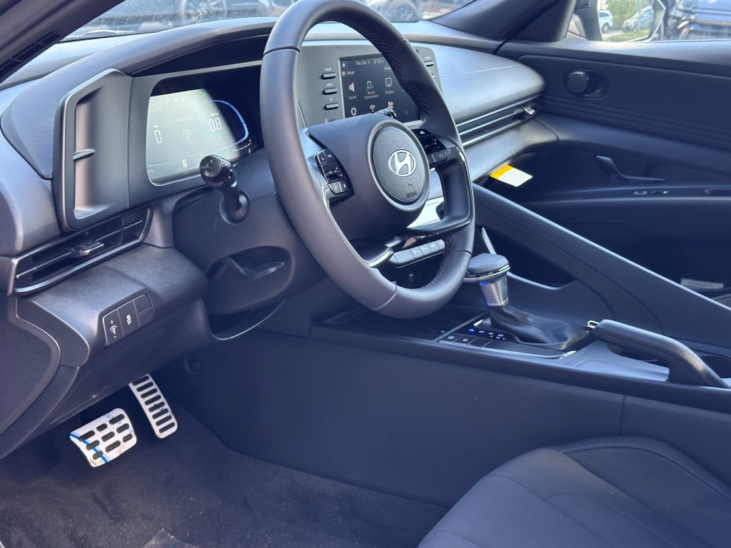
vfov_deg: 30.3
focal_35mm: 48
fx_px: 1014
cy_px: 274
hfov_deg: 39.7
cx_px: 366
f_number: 1.78
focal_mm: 6.86
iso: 100
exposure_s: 1/60
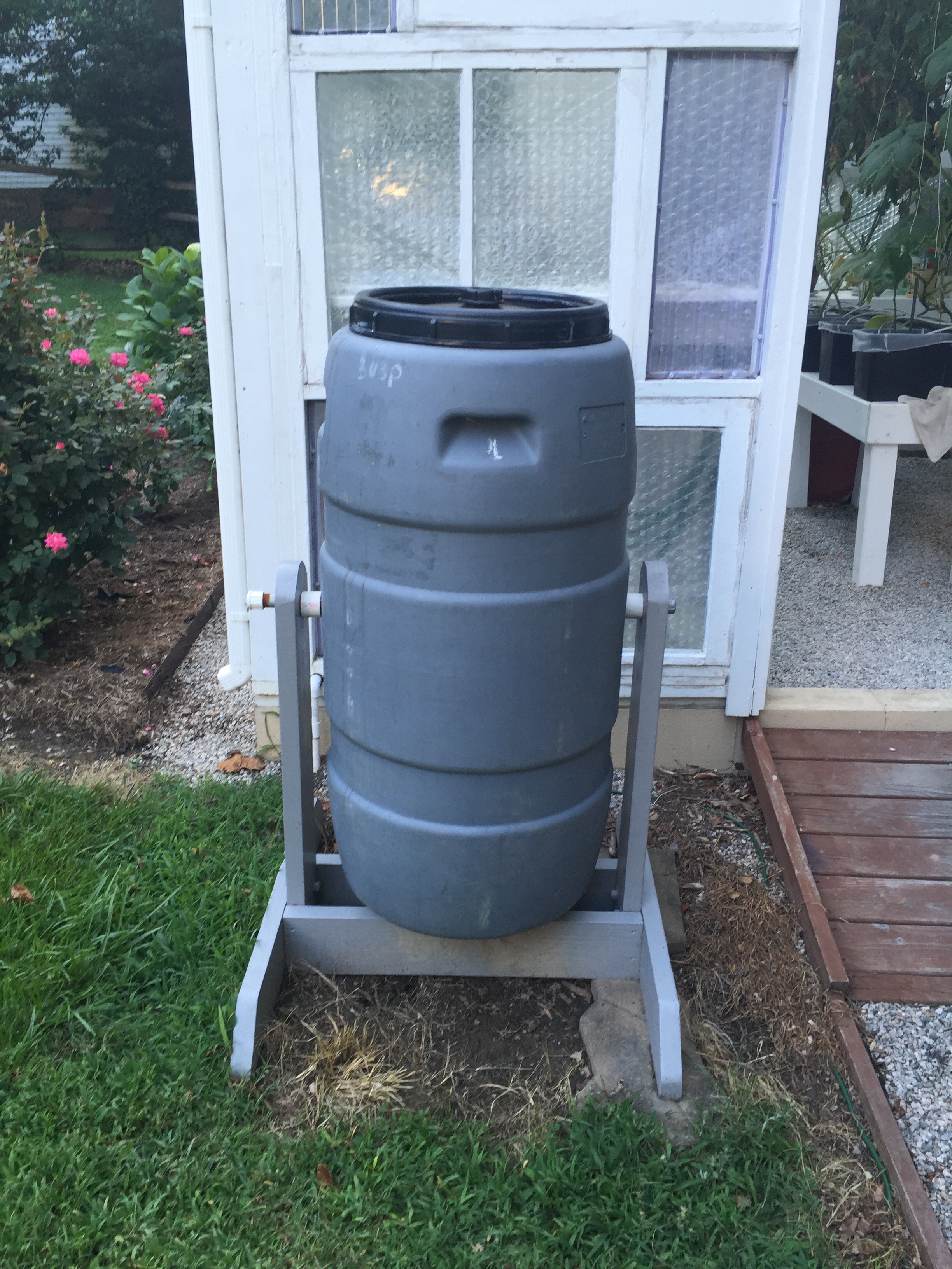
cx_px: 476
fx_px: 1063
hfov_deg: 48.2
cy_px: 634
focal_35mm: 29
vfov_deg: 61.7
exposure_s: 1/60
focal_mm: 4.15
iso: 40
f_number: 2.2
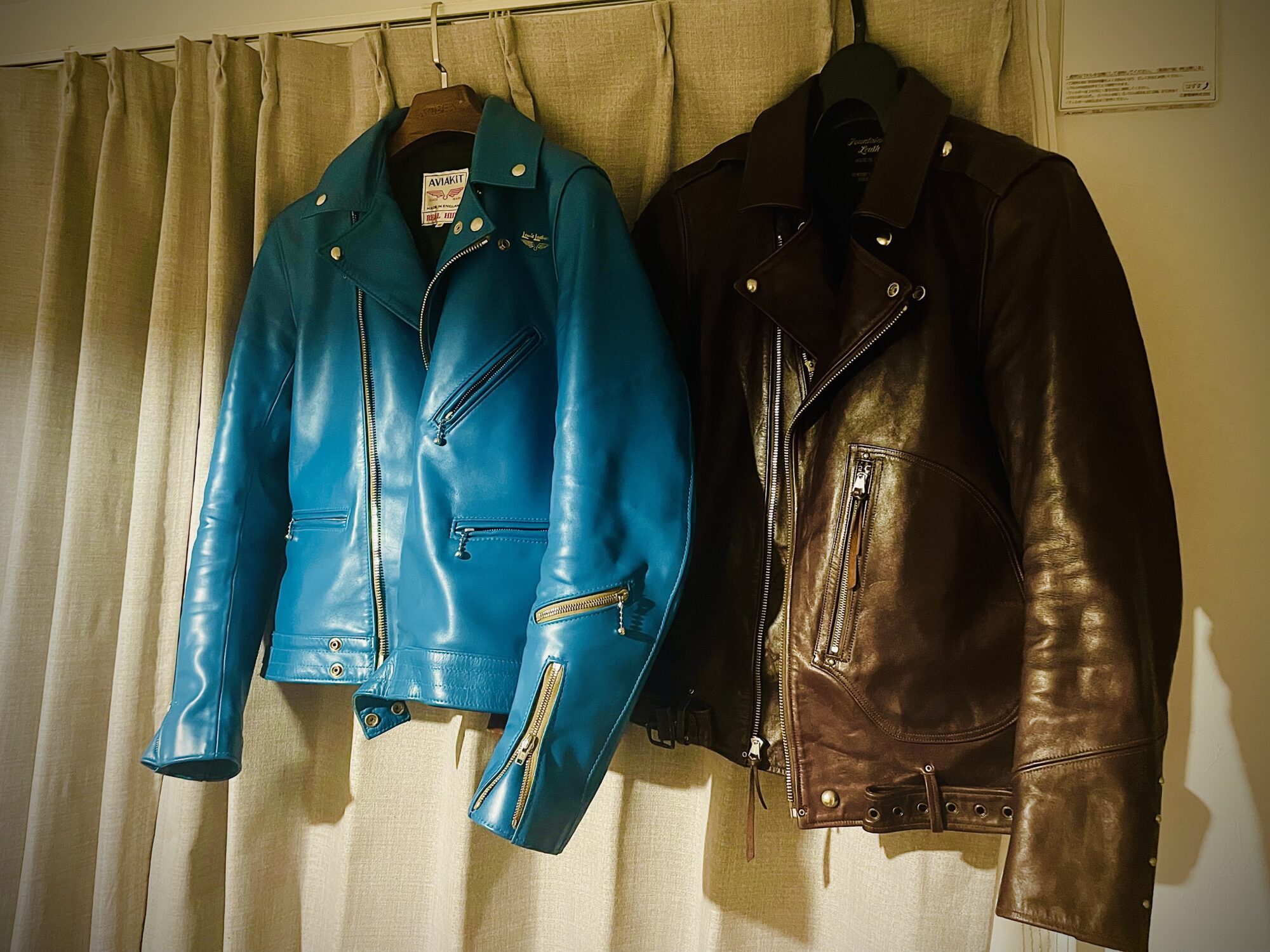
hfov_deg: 67.3
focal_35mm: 26
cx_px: 635
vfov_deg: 53.1
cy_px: 476
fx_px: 954
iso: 1000
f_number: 1.6
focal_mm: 4.2
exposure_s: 1/30
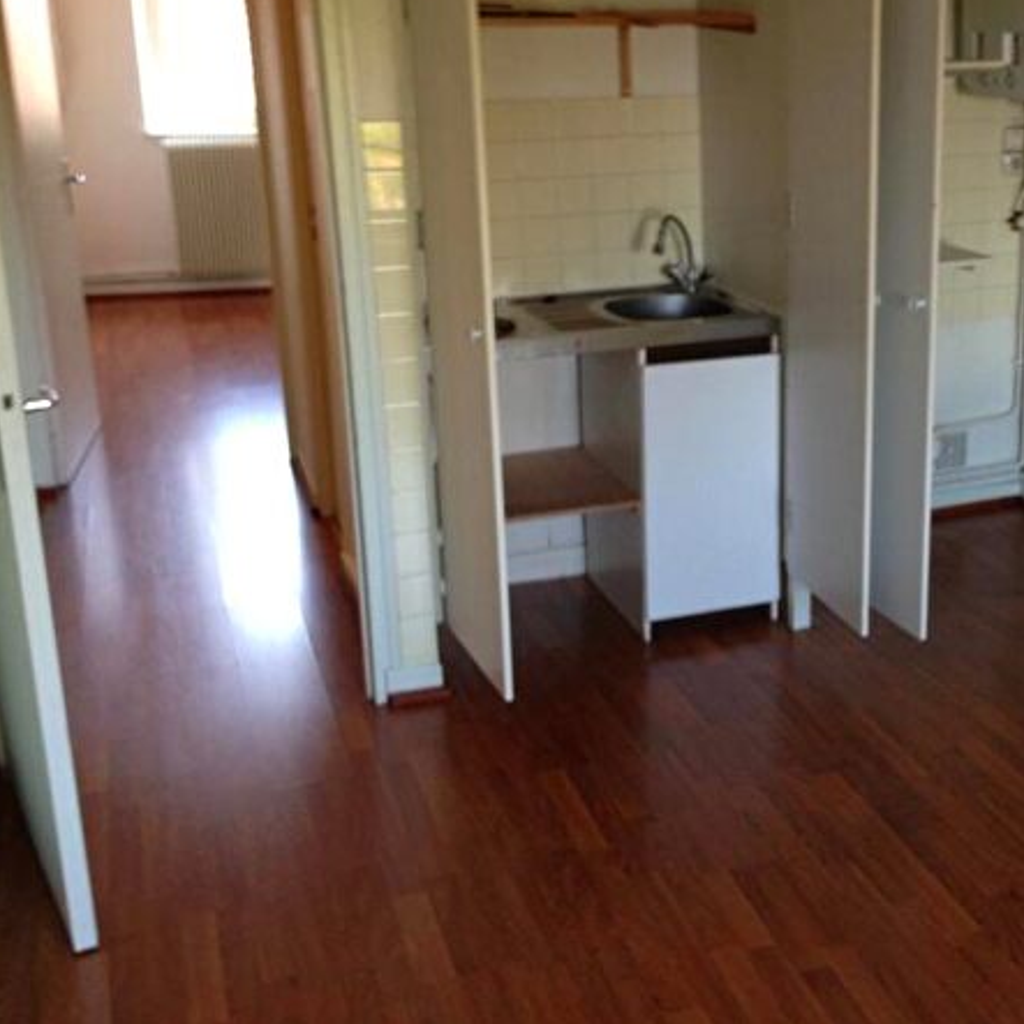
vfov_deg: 36.7
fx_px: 1540
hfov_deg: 36.0
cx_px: 764
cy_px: 422
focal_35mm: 46
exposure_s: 1/20
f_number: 2.4
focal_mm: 4.13
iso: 64
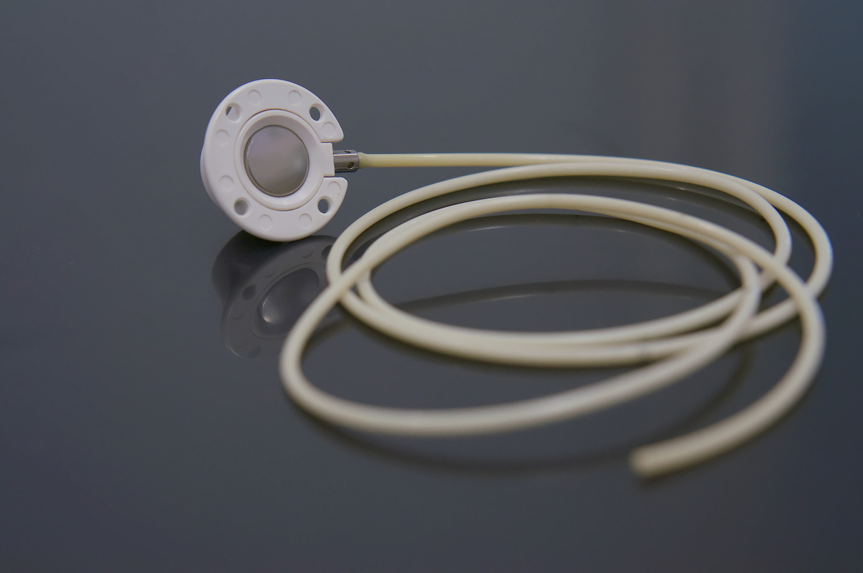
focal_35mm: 75
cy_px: 286
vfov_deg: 18.1
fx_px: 1796
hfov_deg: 27.0
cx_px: 432
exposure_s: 1/80
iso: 800
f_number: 4.5
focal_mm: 50
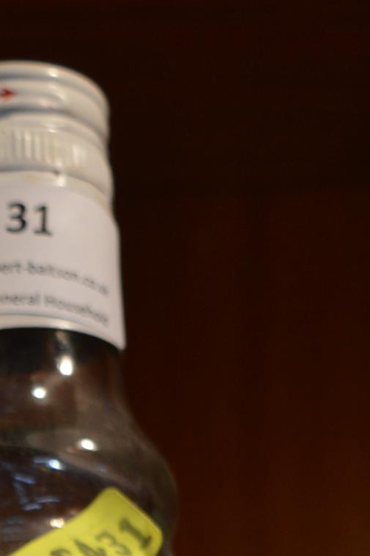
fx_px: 3211
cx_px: 82
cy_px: 992
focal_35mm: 208
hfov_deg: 6.6
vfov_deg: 9.4
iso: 400
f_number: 4.5
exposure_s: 1/80
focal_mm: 35
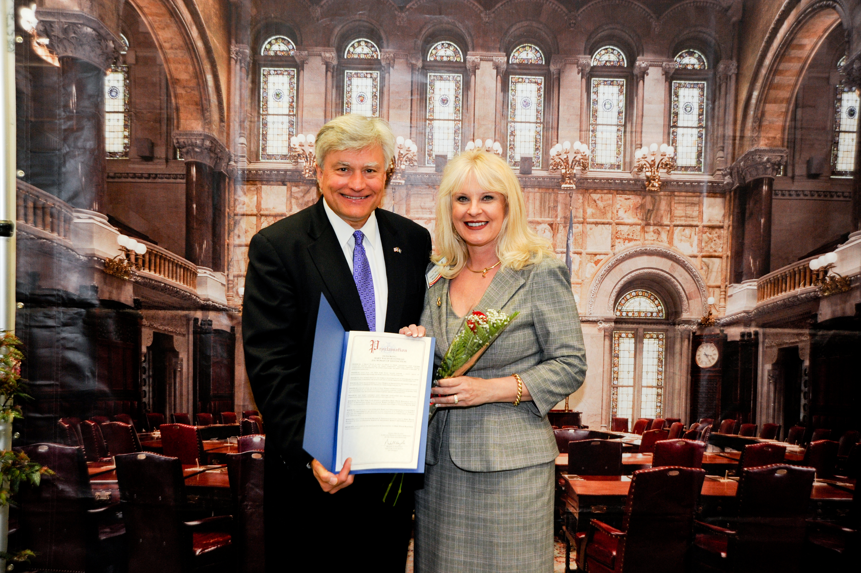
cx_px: 430
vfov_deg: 35.0
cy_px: 286
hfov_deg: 50.7
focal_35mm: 38
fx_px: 908
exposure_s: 1/80
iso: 1000
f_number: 4
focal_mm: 38
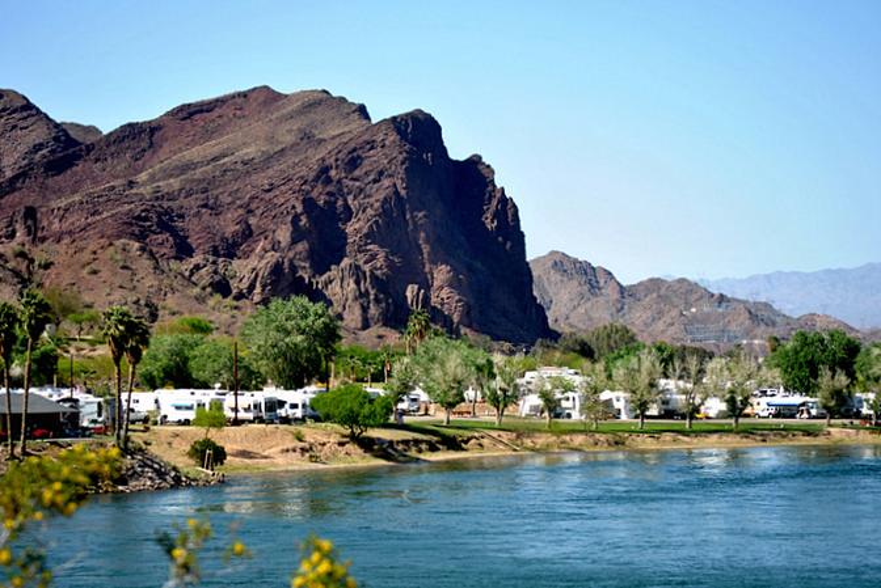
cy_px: 294
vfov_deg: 14.1
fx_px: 2387
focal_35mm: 98
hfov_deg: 20.9
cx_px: 440
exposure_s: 1/500
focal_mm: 65
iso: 125
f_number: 5.6
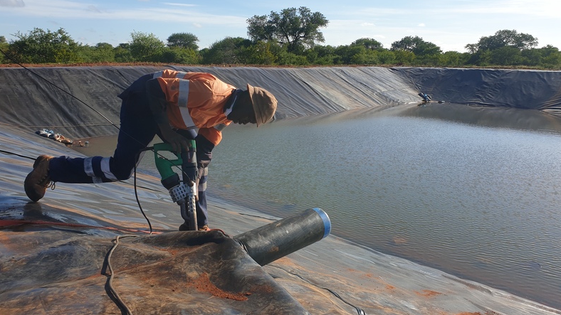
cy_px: 150
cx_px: 284
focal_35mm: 29
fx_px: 431
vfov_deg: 40.2
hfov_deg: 66.1
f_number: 2.4
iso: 50
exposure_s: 1/1866
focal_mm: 4.3
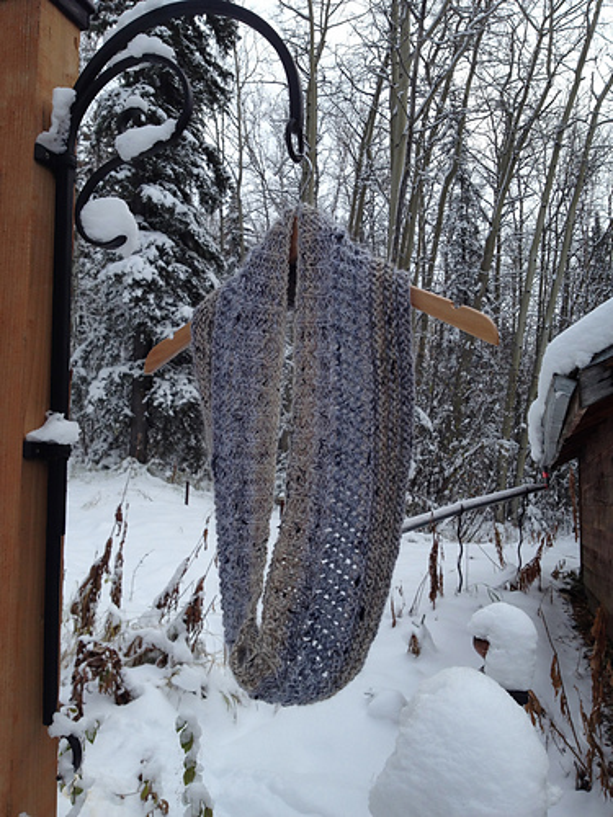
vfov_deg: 52.6
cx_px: 306
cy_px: 408
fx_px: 826
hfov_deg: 40.7
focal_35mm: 35
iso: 50
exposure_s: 1/569
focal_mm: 4.28
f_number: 2.4
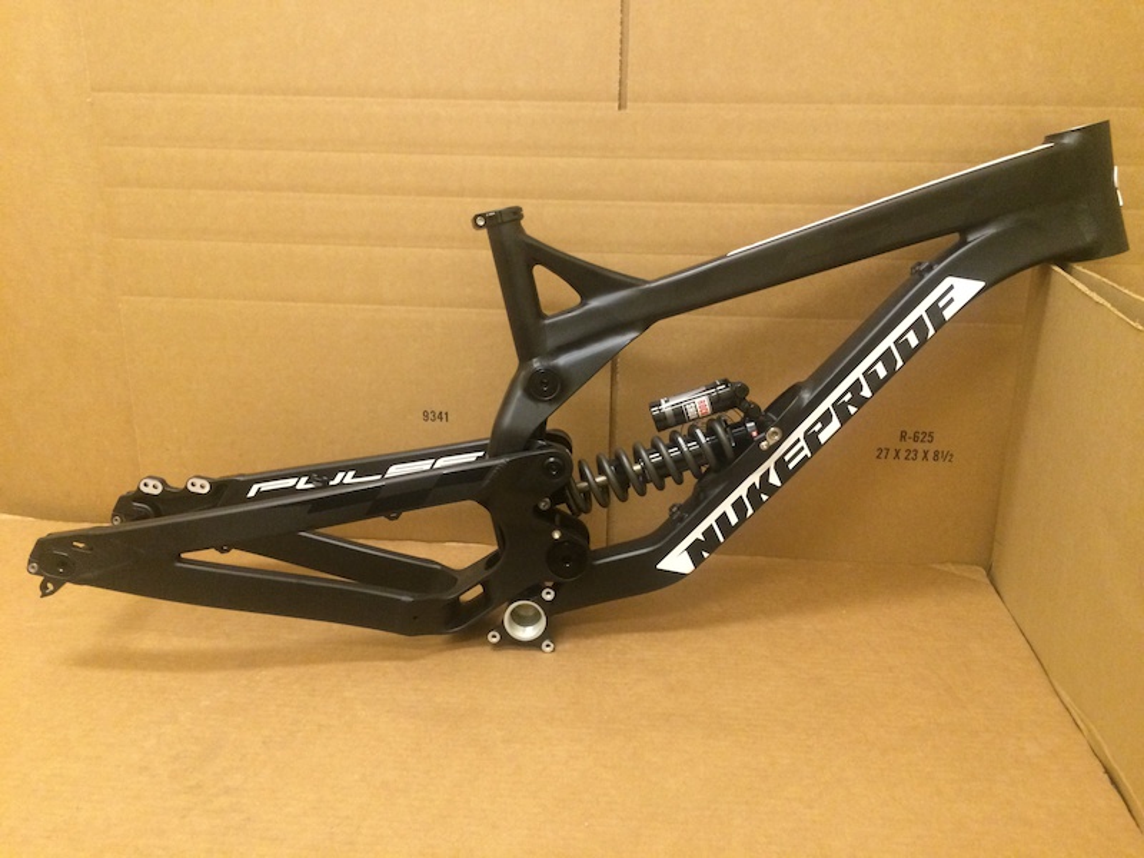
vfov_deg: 48.2
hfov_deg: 61.7
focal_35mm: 29
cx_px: 572
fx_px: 958
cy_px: 429
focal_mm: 4.15
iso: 320
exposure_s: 1/30
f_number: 2.2
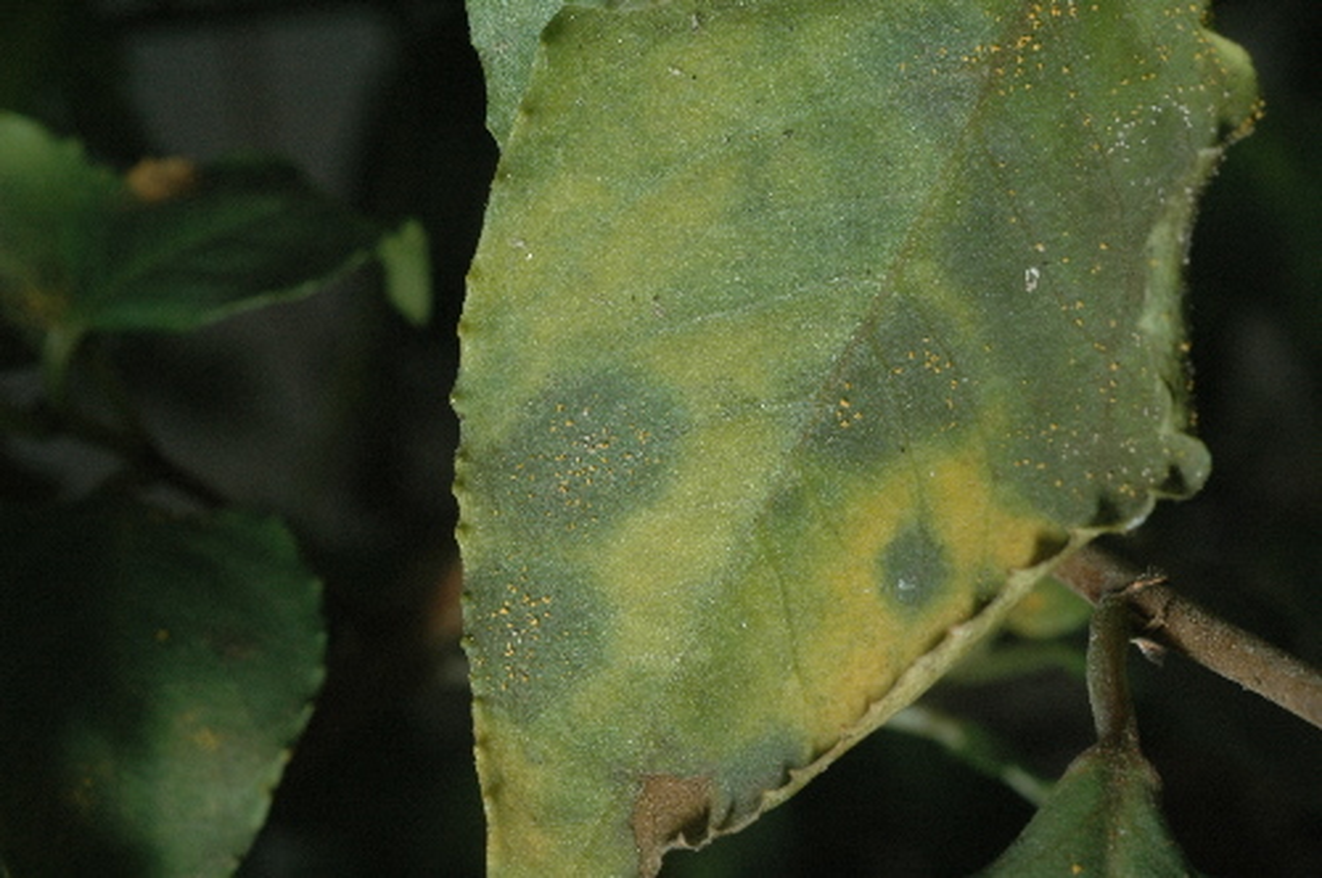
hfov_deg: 22.6
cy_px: 439
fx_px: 3301
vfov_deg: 15.1
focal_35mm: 90
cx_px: 661
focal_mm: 60
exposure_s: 1/60
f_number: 20
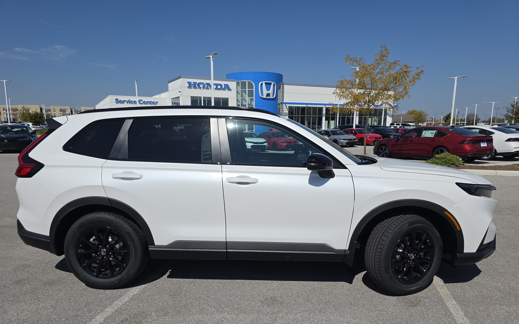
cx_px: 254
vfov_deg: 49.0
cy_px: 194
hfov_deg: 72.5
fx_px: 354
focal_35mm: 25
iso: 50
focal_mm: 6.3
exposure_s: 1/7944
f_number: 1.7
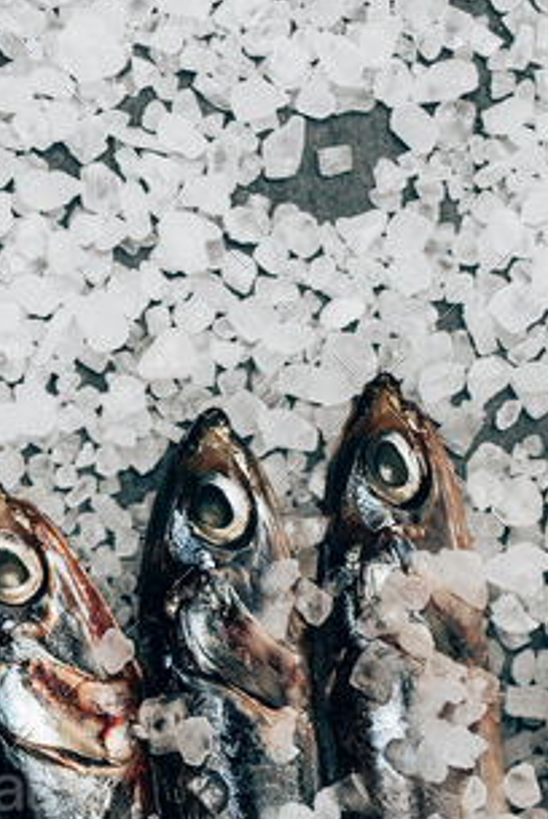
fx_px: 6925
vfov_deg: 6.8
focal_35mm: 304
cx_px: 357
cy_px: 771
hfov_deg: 4.5
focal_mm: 105
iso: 100
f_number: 9
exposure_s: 1/125
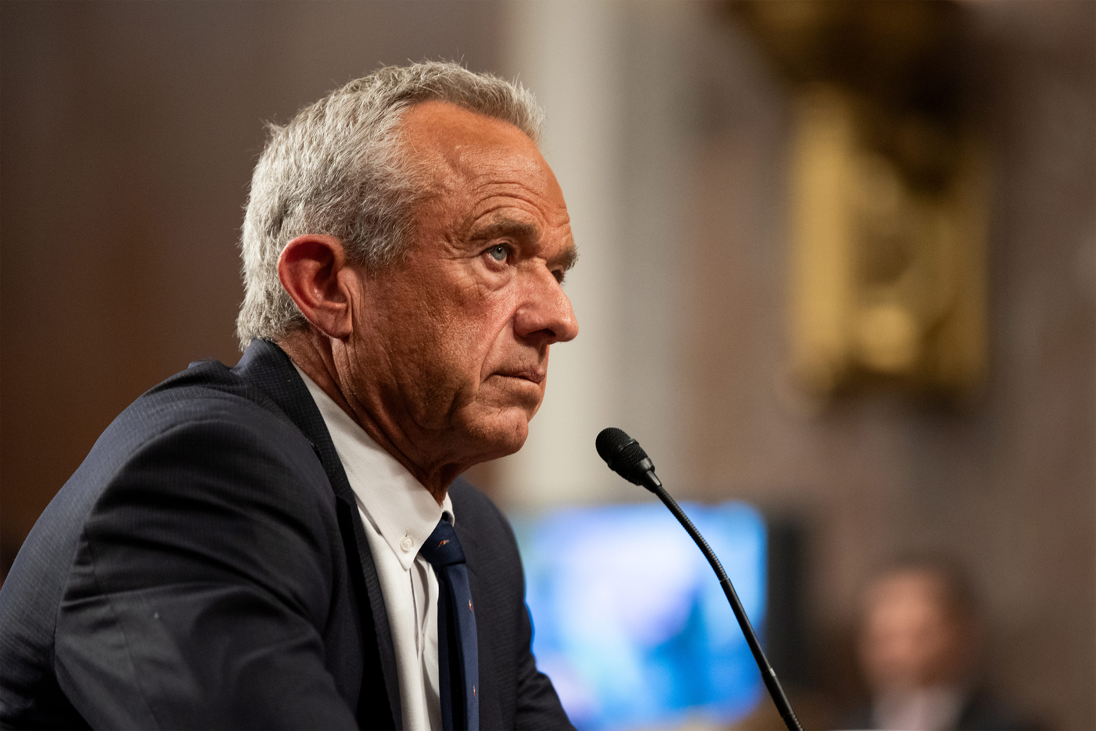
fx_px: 5175
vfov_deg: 8.1
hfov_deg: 12.1
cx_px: 548
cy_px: 366
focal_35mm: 170
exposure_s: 1/320
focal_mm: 170
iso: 2000
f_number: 2.8
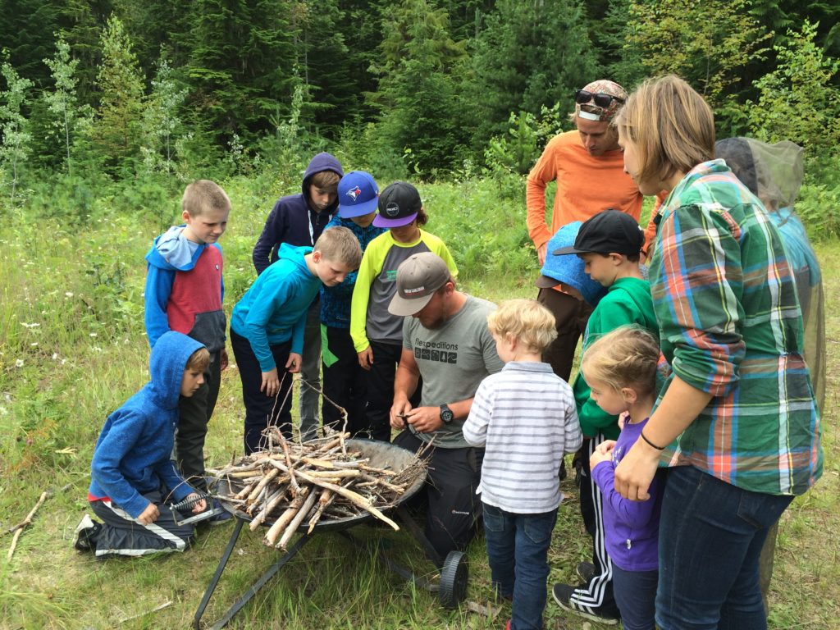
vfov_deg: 48.2
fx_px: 704
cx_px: 420
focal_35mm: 29
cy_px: 315
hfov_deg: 61.7
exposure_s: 1/436
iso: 32
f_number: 2.2
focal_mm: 4.15
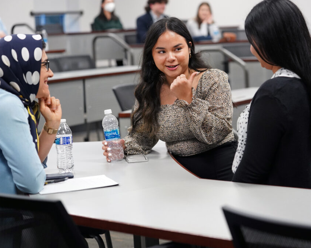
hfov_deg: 22.7
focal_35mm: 84
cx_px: 183
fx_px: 773
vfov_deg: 18.3
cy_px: 124
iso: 5000
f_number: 3.2
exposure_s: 1/400
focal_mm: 74
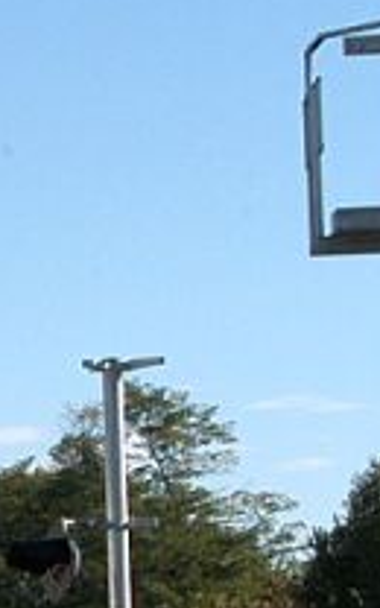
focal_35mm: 234
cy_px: 693
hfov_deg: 5.3
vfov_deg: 8.9
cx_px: -804
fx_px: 3869
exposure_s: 1/400
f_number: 10
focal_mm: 31
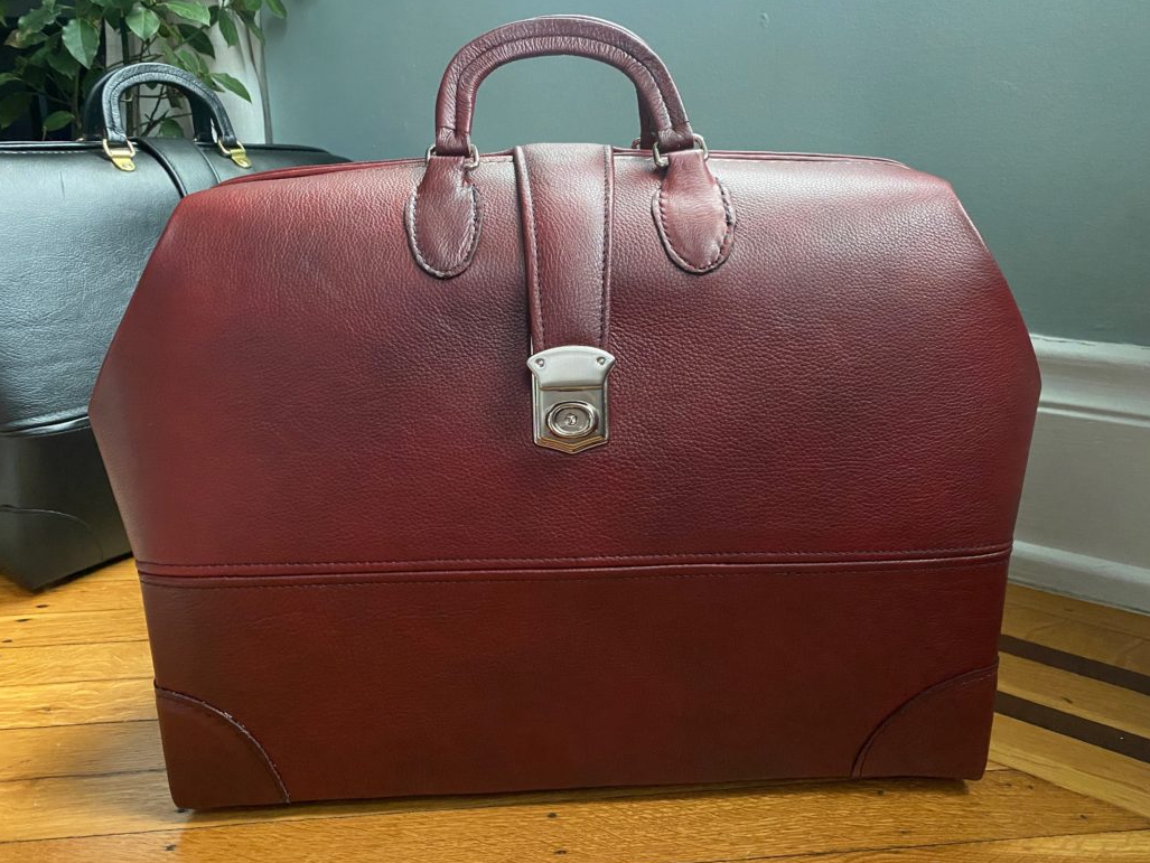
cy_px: 422
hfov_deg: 65.3
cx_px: 557
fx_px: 897
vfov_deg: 51.4
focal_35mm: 27
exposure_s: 1/30
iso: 800
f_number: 1.8
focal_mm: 4.25
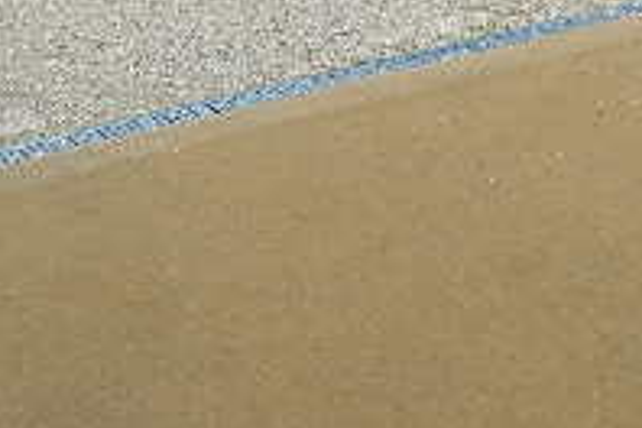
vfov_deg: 14.5
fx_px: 1498
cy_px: -315
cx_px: 360
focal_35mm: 84
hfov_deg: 24.2
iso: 80
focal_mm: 4.5
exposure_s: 1/320
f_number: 3.1
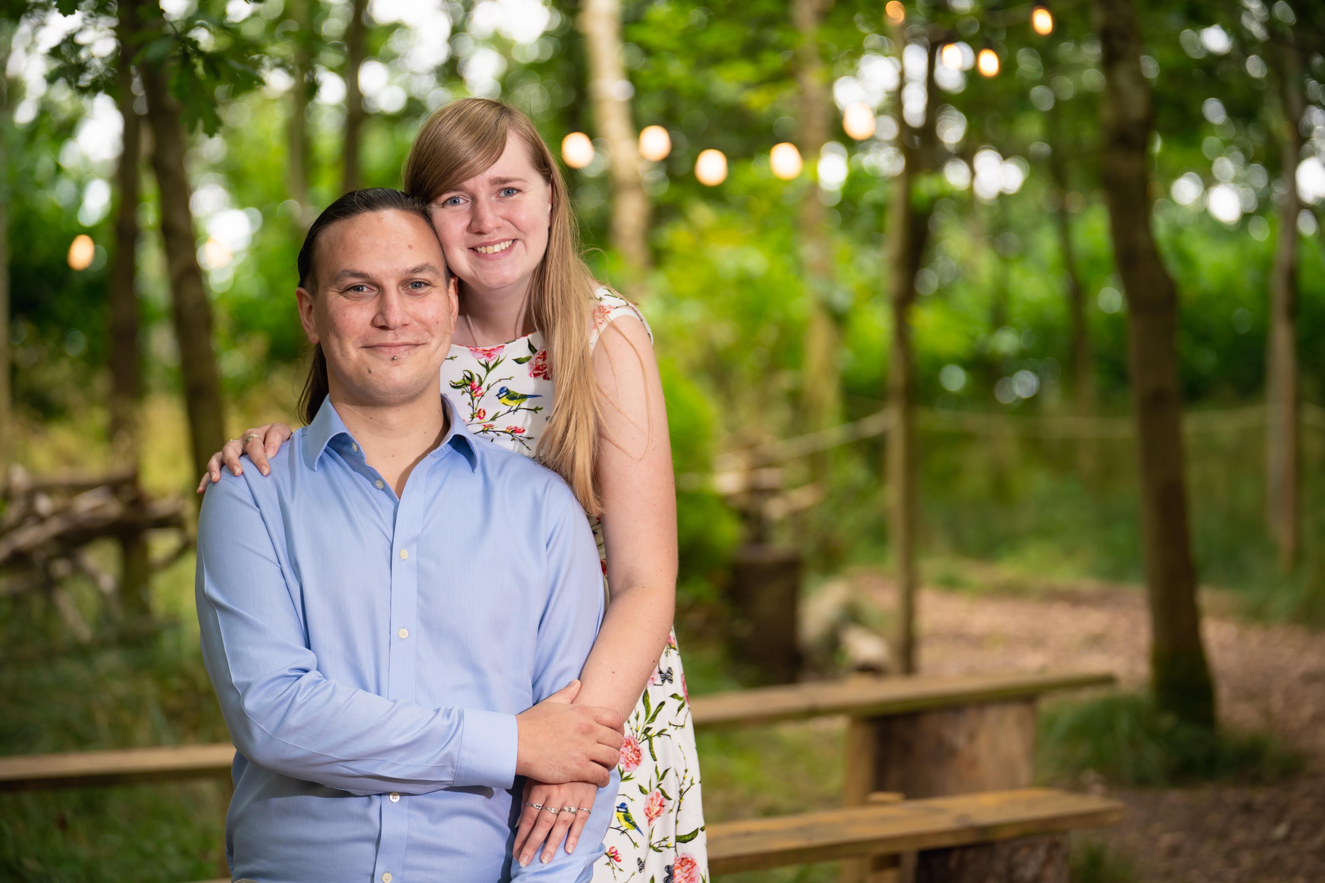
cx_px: 662
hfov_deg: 19.1
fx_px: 3938
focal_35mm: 107
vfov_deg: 12.8
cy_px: 442
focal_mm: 107
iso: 200
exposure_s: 1/200
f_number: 2.8
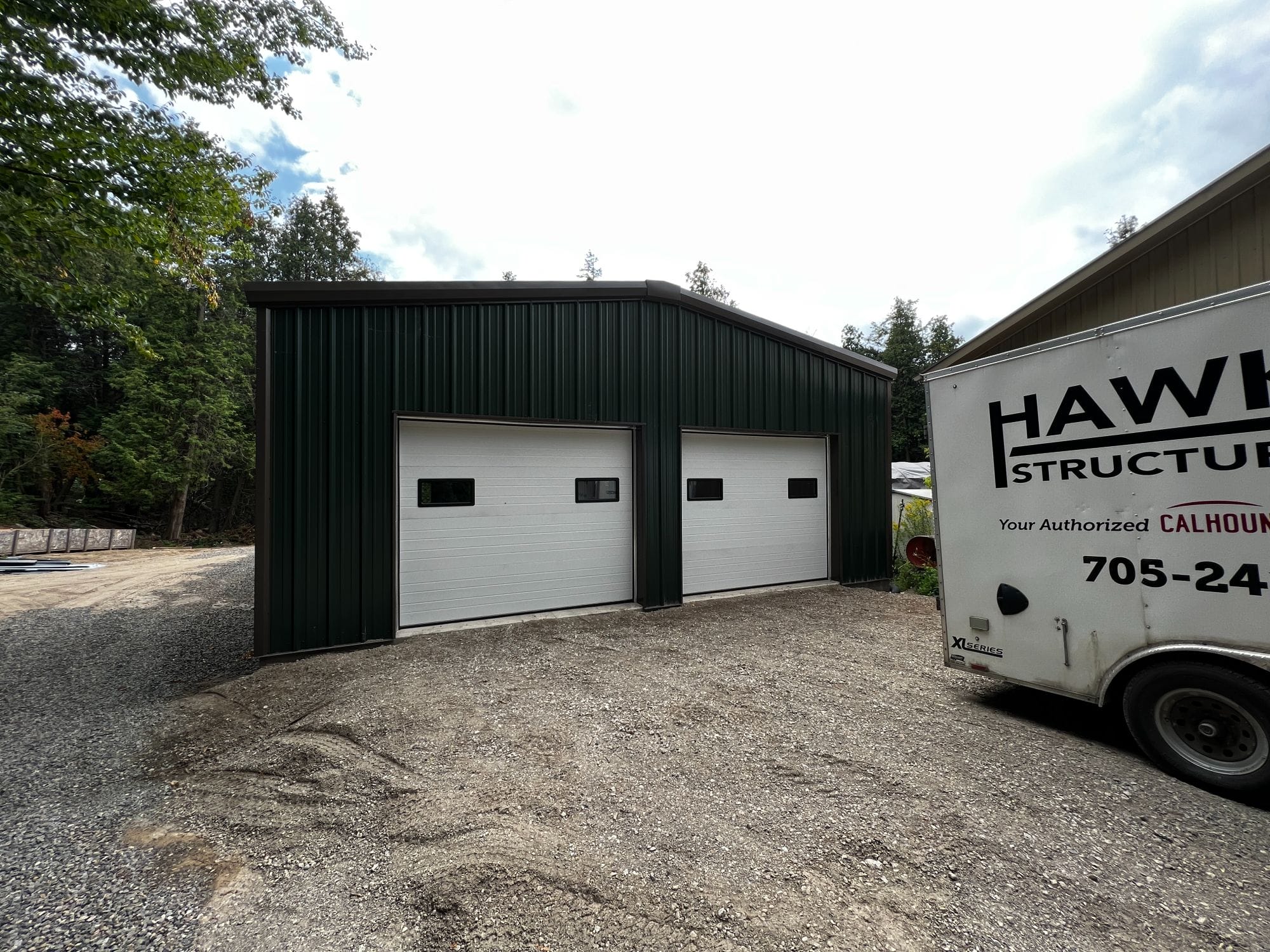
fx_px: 477
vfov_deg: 89.9
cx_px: 635
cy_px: 476
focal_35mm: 13
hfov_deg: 106.2
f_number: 1.8
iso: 32
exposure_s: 1/392
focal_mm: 1.57
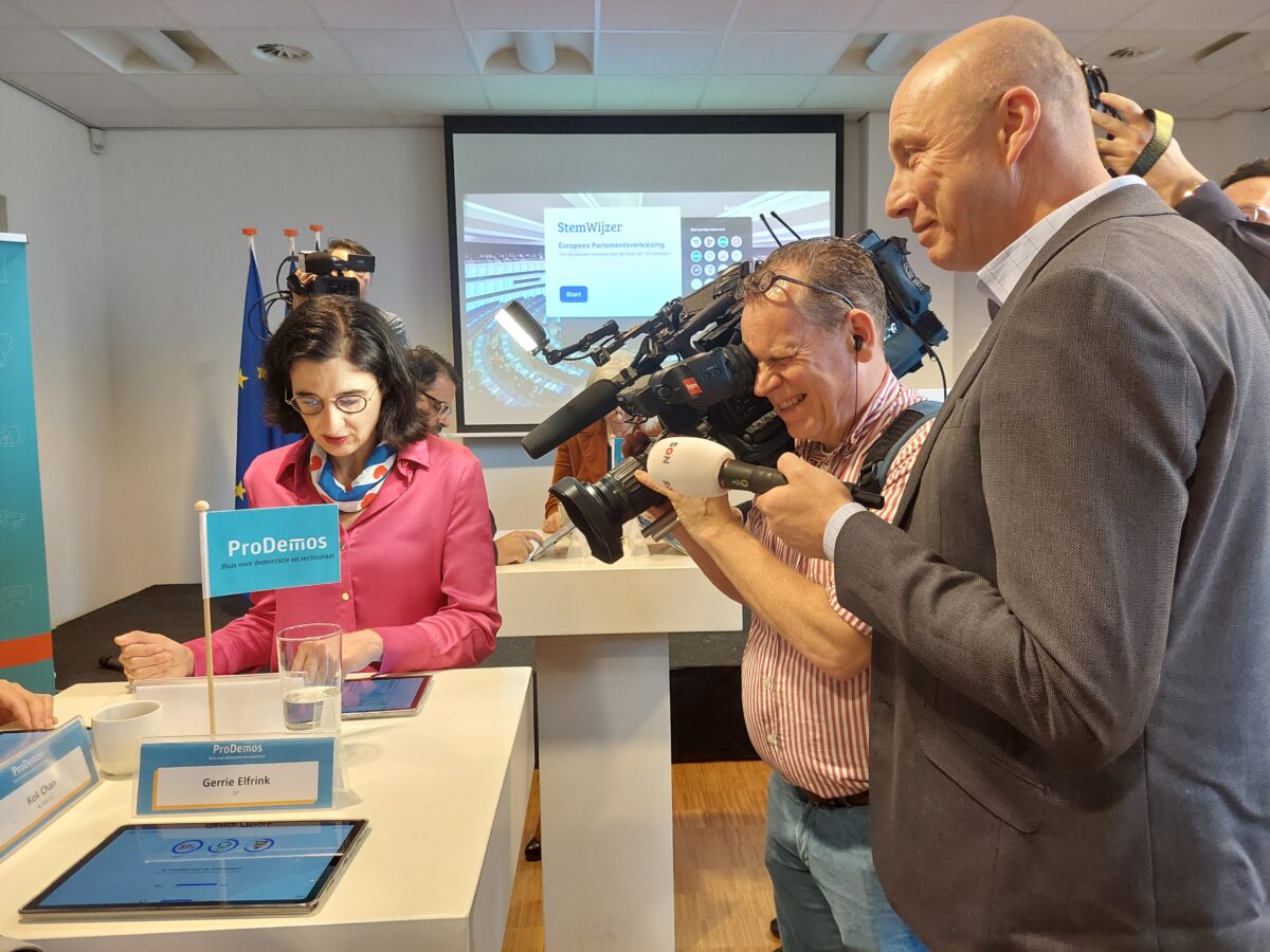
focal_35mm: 25
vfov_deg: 54.9
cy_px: 476
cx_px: 635
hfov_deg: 69.4
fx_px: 917
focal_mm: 5.23
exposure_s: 1/50
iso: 320
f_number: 1.8
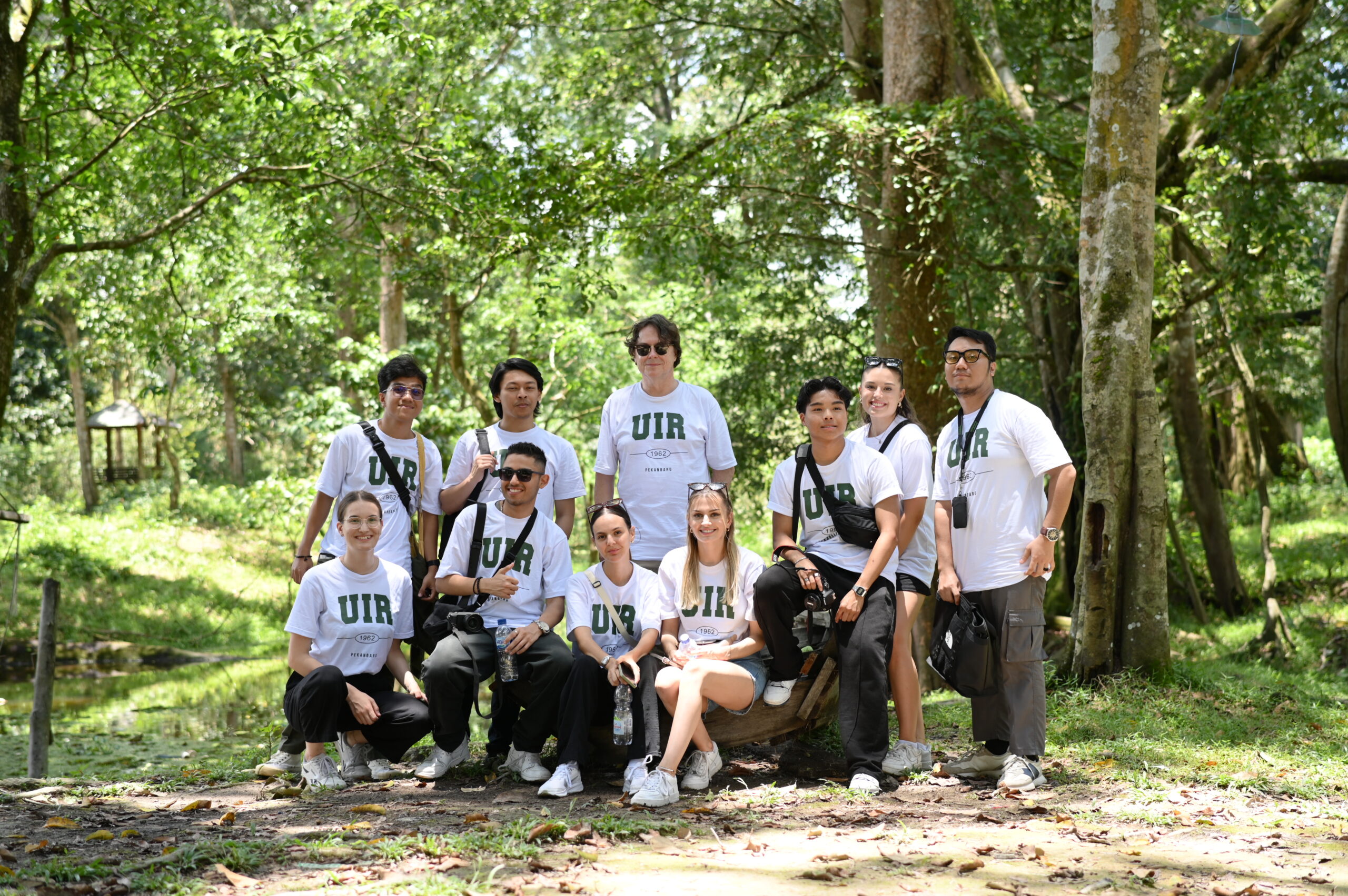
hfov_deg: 36.3
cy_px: 448
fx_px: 2058
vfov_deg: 24.6
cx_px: 674
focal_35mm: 55
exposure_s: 1/200
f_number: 2.8
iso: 125
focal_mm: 55
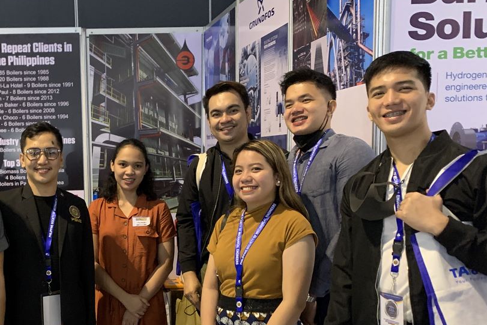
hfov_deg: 39.7
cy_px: 249
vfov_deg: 27.6
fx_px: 649
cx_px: 106
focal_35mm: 48
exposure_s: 1/30
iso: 500
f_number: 1.8
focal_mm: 4.25
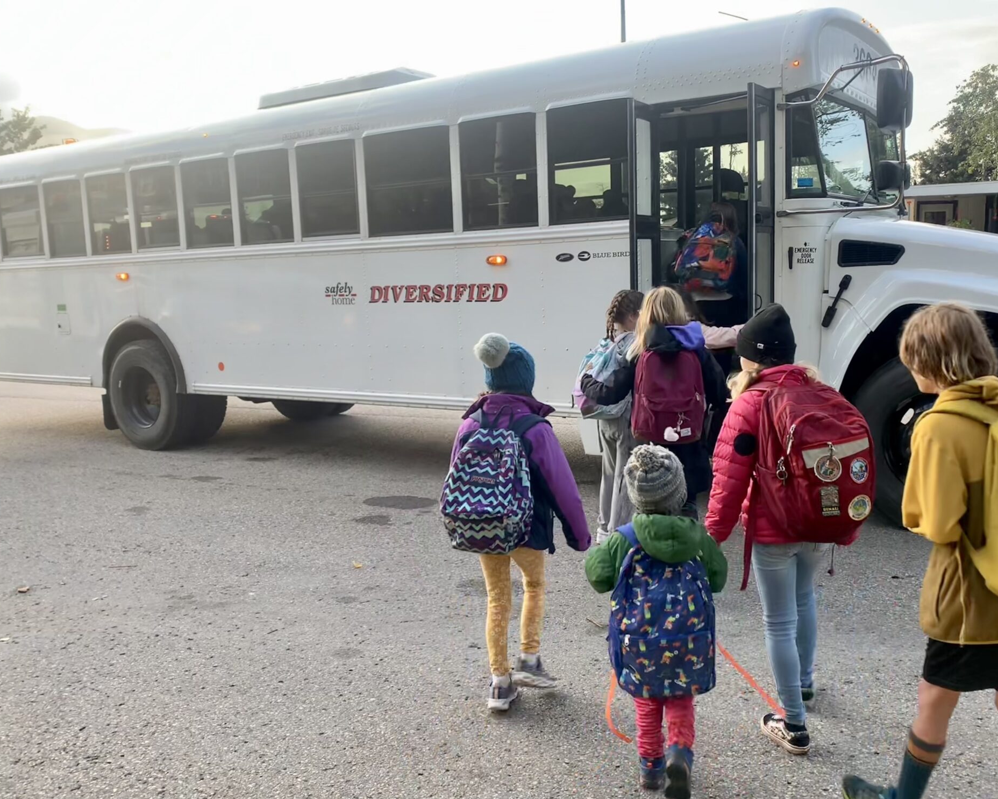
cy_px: 405
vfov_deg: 51.5
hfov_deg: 62.1
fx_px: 827
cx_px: 534
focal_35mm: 28
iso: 25
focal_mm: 4.25
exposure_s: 1/200
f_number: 1.8
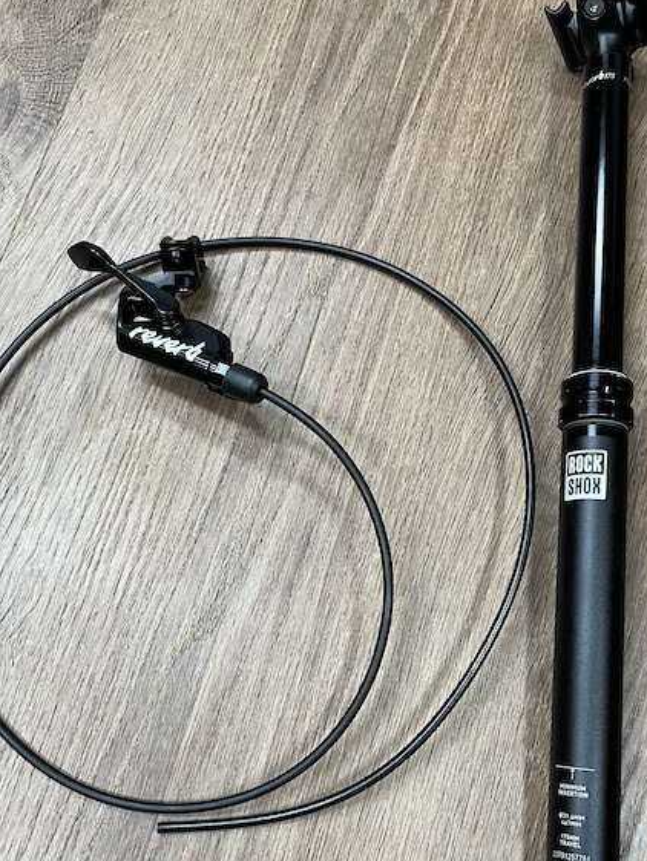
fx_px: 921
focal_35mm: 37
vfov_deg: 49.9
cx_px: 336
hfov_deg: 38.7
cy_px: 507
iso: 80
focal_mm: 5.1
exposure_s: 1/60
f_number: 1.6
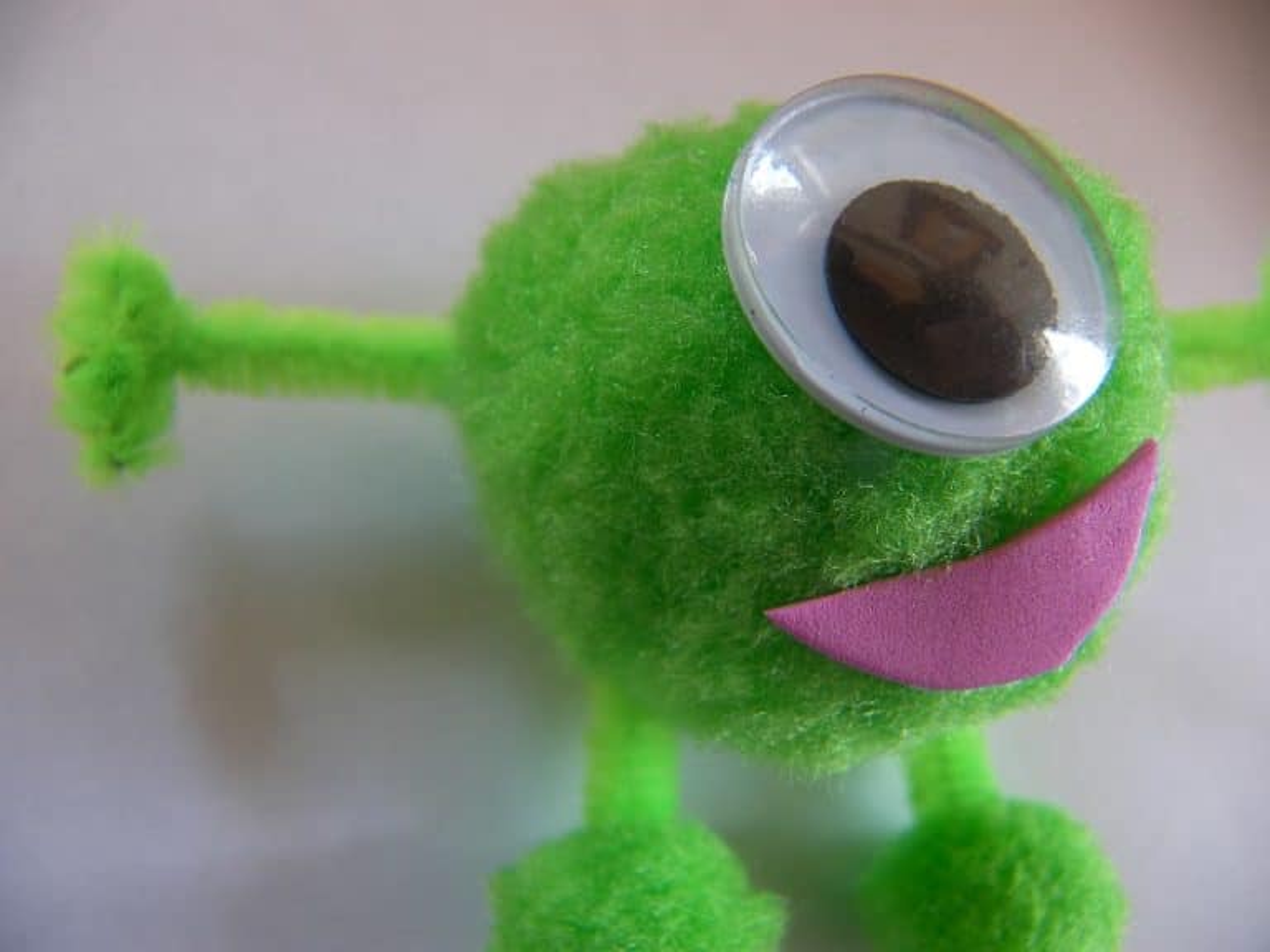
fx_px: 881
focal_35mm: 24
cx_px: 635
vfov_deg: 56.8
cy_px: 476
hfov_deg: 71.6
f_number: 2.8
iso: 64
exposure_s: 1/30
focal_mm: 5
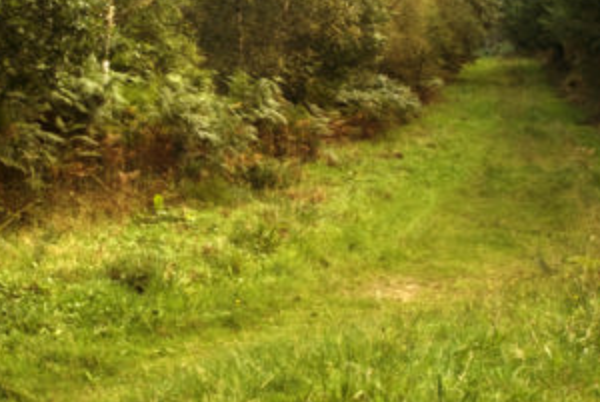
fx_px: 1401
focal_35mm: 84
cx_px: 170
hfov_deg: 24.0
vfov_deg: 16.3
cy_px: 138
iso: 100
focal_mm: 29
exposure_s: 1/1.67
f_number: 29
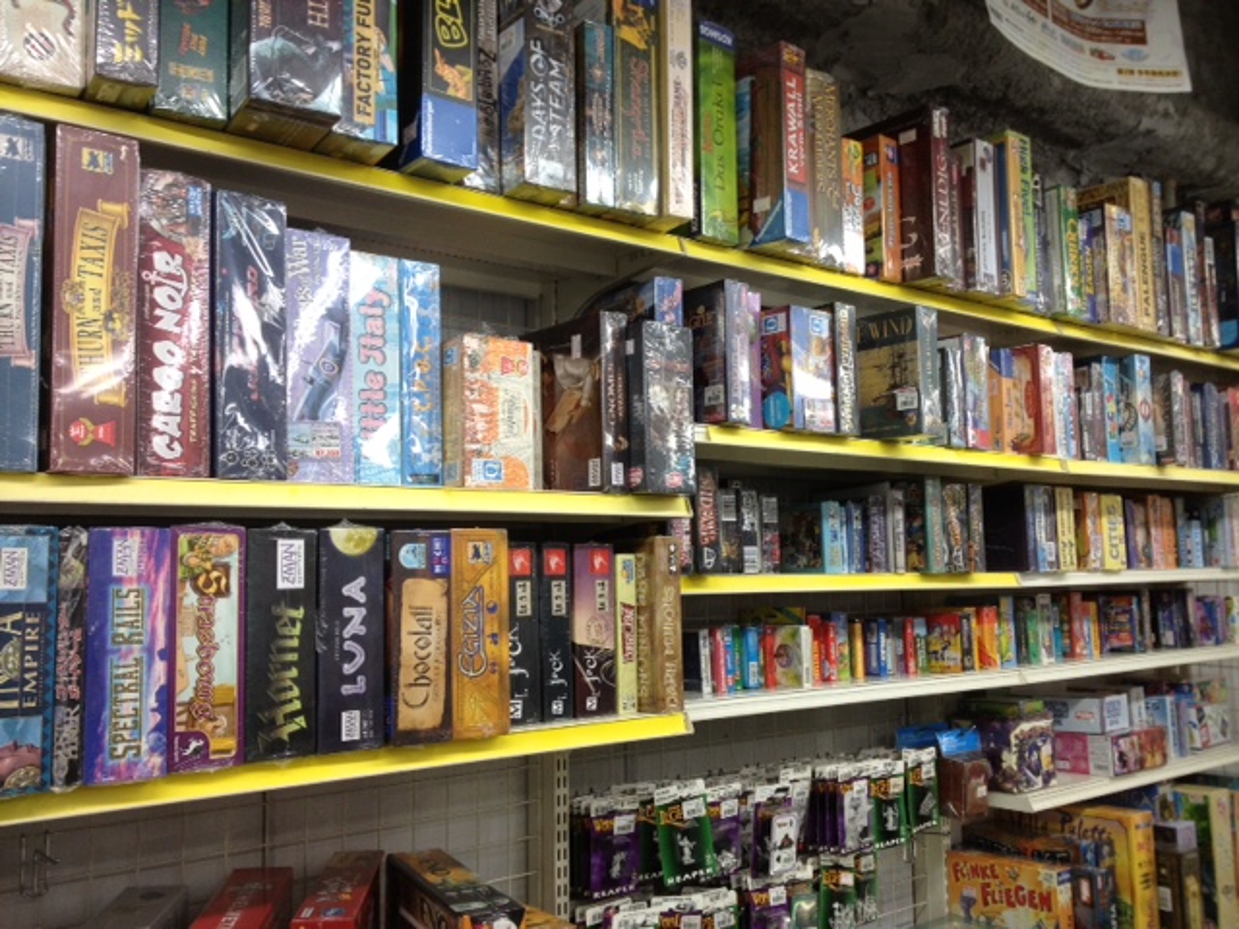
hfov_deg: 52.6
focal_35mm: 35
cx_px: 620
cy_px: 464
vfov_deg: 40.7
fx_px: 1253
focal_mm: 4.28
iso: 80
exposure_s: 1/60
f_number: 2.4
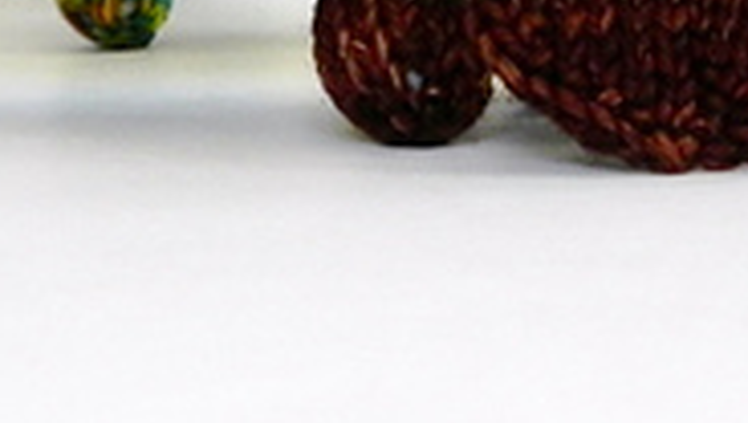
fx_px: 3912
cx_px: 512
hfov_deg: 10.9
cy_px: -541
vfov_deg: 6.0
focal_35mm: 197
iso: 160
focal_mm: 9.2
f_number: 3.5
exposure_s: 1/35.5
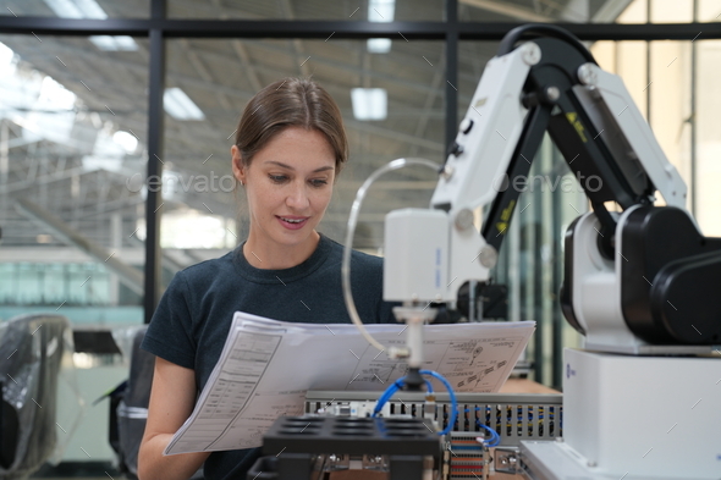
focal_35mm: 50
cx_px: 360
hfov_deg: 39.6
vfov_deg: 27.0
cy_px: 240
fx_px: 1001
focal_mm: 50
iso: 320
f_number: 3.5
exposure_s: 1/50
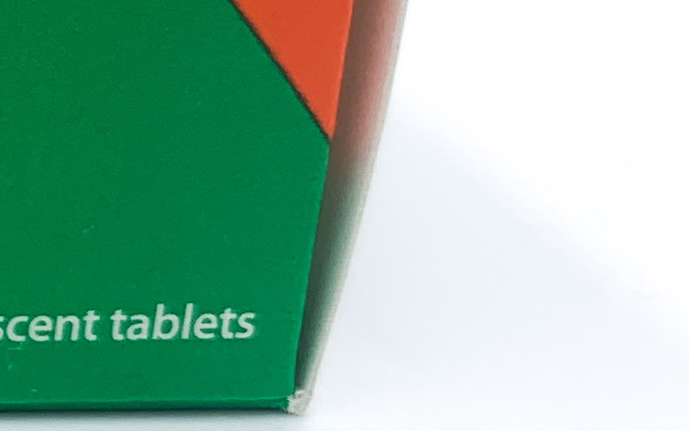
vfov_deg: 8.6
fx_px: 2816
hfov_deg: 11.4
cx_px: -1014
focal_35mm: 150
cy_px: -86
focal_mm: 4.25
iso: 25
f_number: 1.8
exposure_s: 1/140
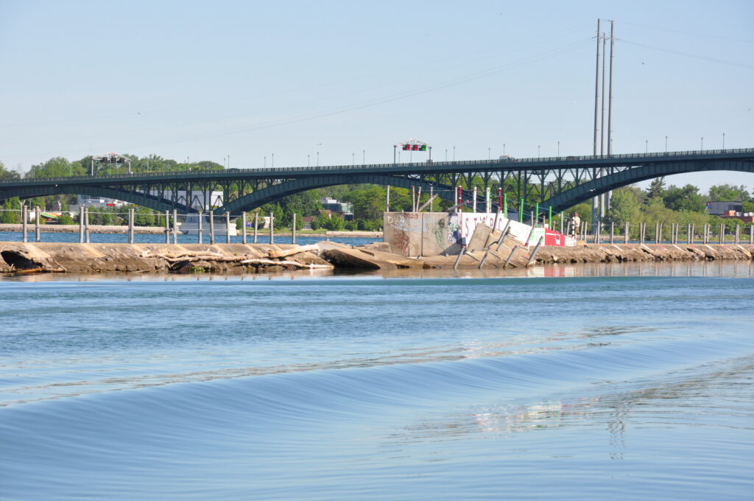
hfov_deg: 13.1
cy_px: 250
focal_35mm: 158
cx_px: 377
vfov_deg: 8.7
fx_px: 3295
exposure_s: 1/500
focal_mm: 105
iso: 500
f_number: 11
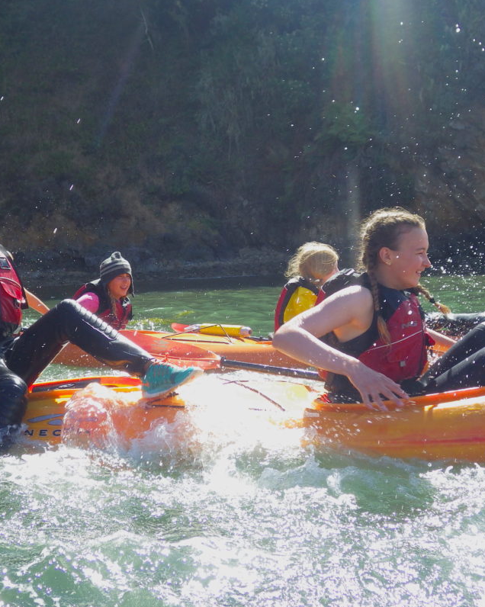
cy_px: 263
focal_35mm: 49
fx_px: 880
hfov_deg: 30.8
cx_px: 211
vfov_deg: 38.0
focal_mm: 5.9
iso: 125
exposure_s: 1/500
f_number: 3.3
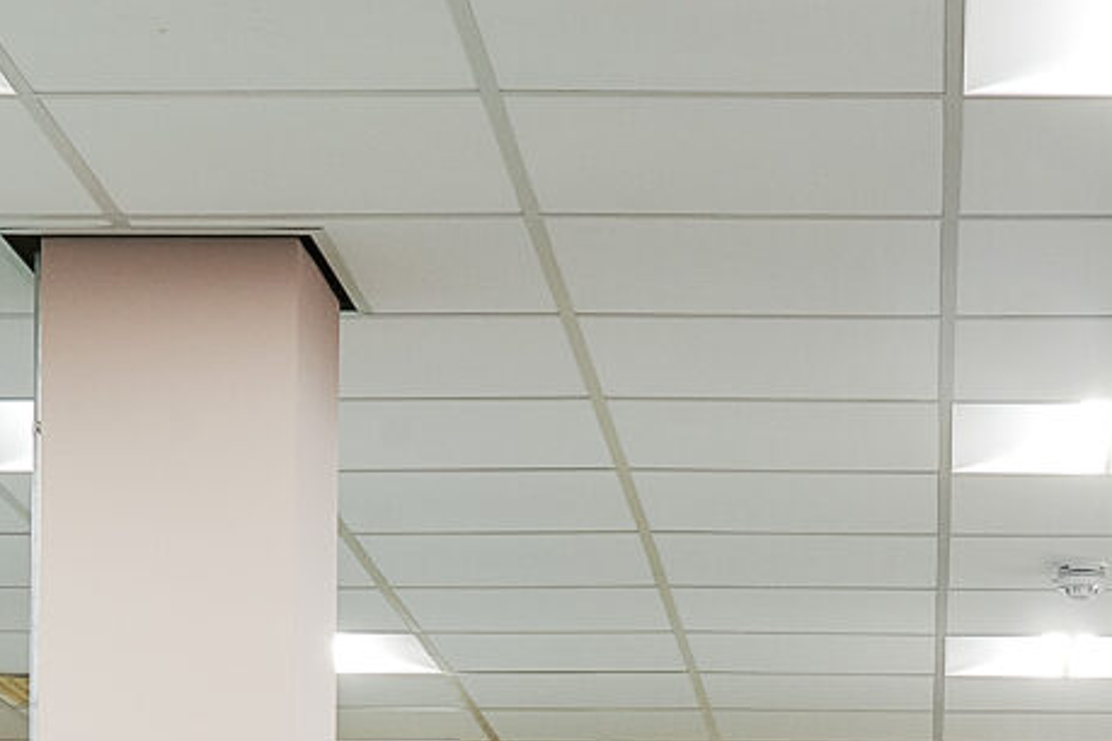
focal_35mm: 134
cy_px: 1309
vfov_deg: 9.7
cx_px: 867
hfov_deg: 15.2
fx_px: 4139
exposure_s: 1/4
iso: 400
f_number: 13
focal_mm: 24
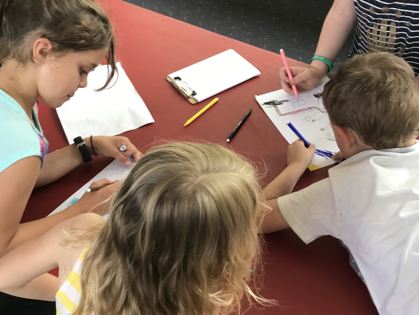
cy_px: 152
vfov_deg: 31.5
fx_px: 557
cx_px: 211
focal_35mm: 46
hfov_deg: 41.2
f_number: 1.8
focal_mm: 3.99
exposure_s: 1/50
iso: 32
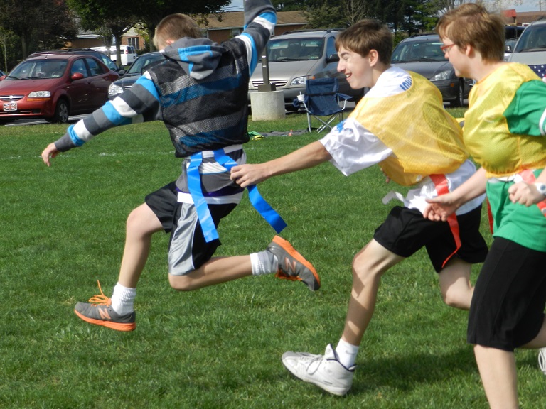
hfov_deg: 17.1
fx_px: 1814
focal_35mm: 115
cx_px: 273
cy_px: 204
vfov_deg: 12.9
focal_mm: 20.5
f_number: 4.8
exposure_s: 1/1000
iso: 160
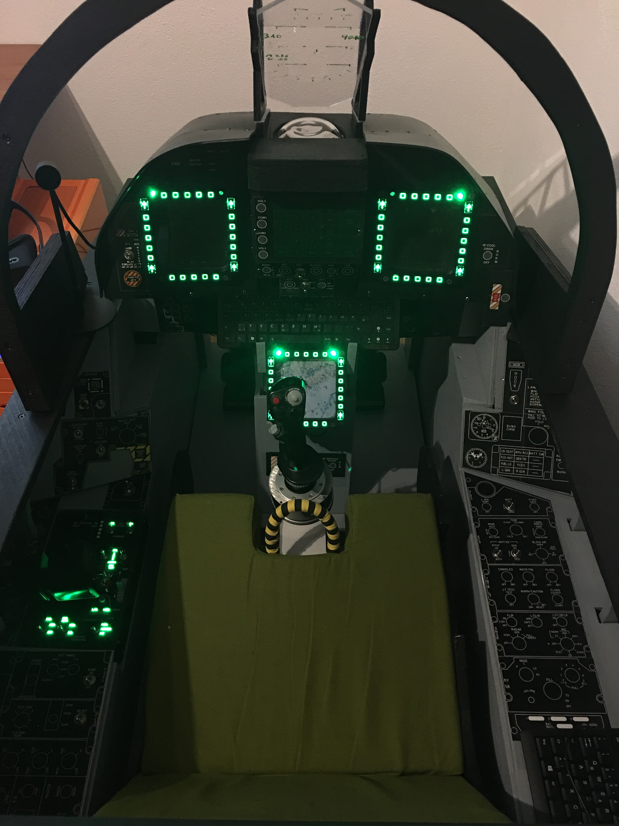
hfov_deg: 48.2
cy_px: 413
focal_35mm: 29
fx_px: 691
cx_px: 310
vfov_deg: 61.7
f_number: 2.2
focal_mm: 4.15
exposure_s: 1/4
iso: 100
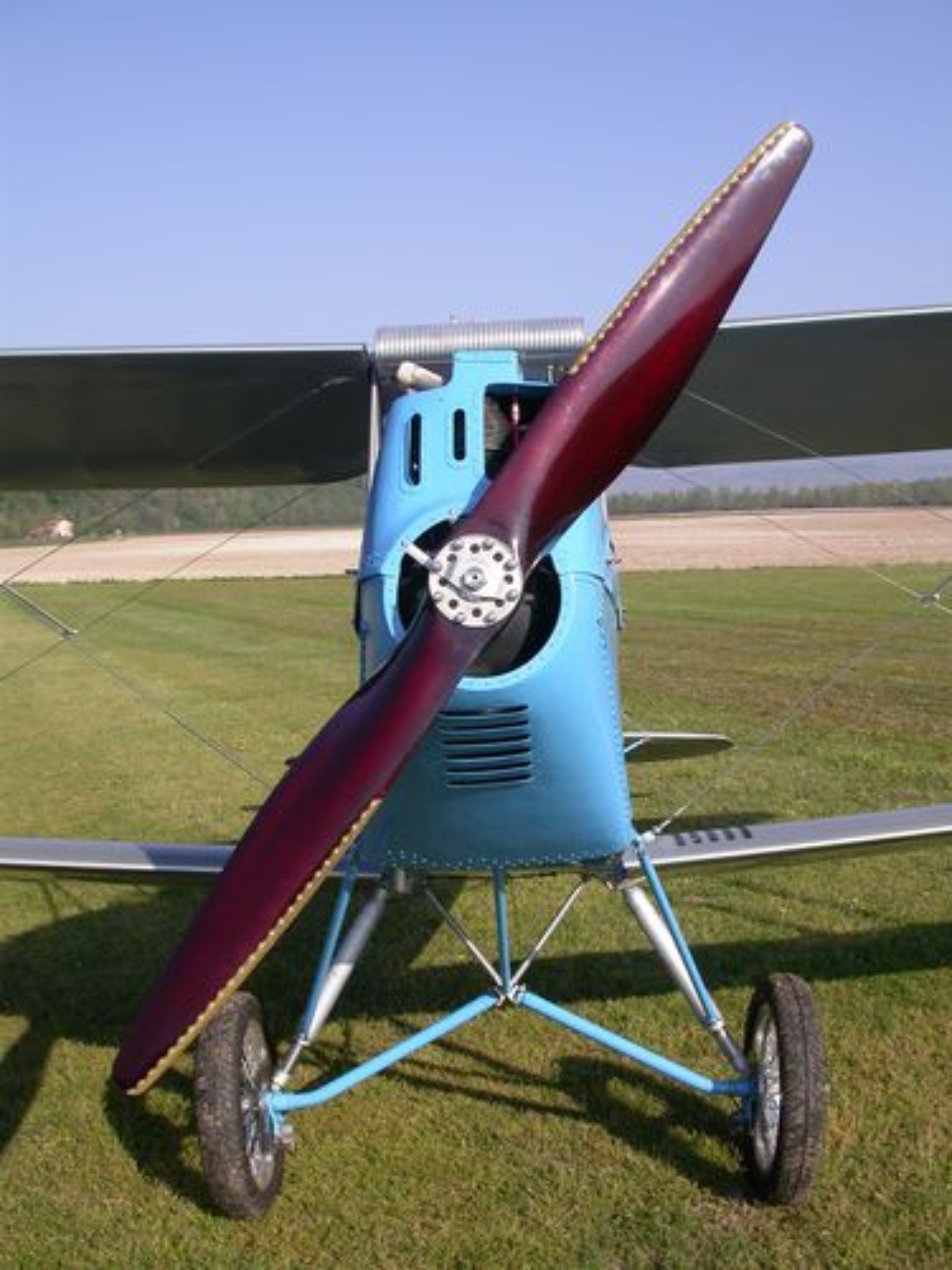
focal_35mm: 38
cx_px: 476
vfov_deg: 49.0
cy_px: 635
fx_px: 1393
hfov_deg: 37.7
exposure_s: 1/1176
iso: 100
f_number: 3.7
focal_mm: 7.85
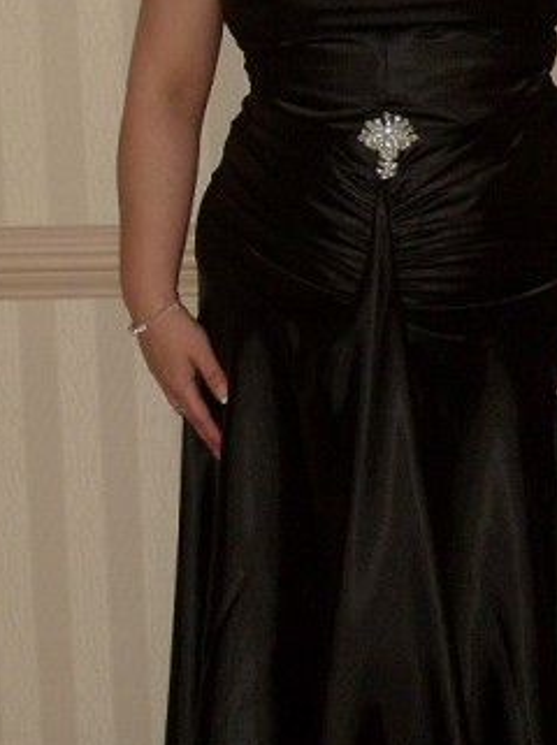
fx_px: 2945
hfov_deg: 10.8
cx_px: 388
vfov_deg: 14.3
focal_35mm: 137
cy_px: 162
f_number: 3.6
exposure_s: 1/60
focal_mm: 10.3
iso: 120
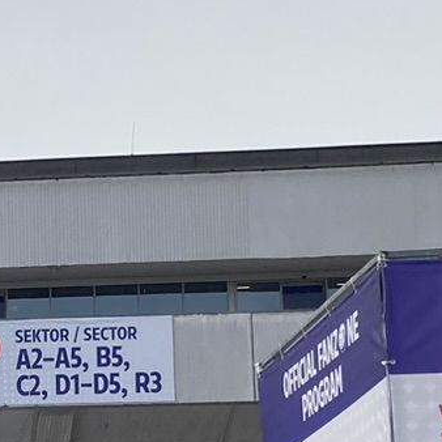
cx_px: -642
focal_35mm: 150
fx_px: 2167
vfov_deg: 11.3
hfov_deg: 10.1
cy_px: 603
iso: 20
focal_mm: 3.99
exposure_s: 1/3745
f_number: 1.8
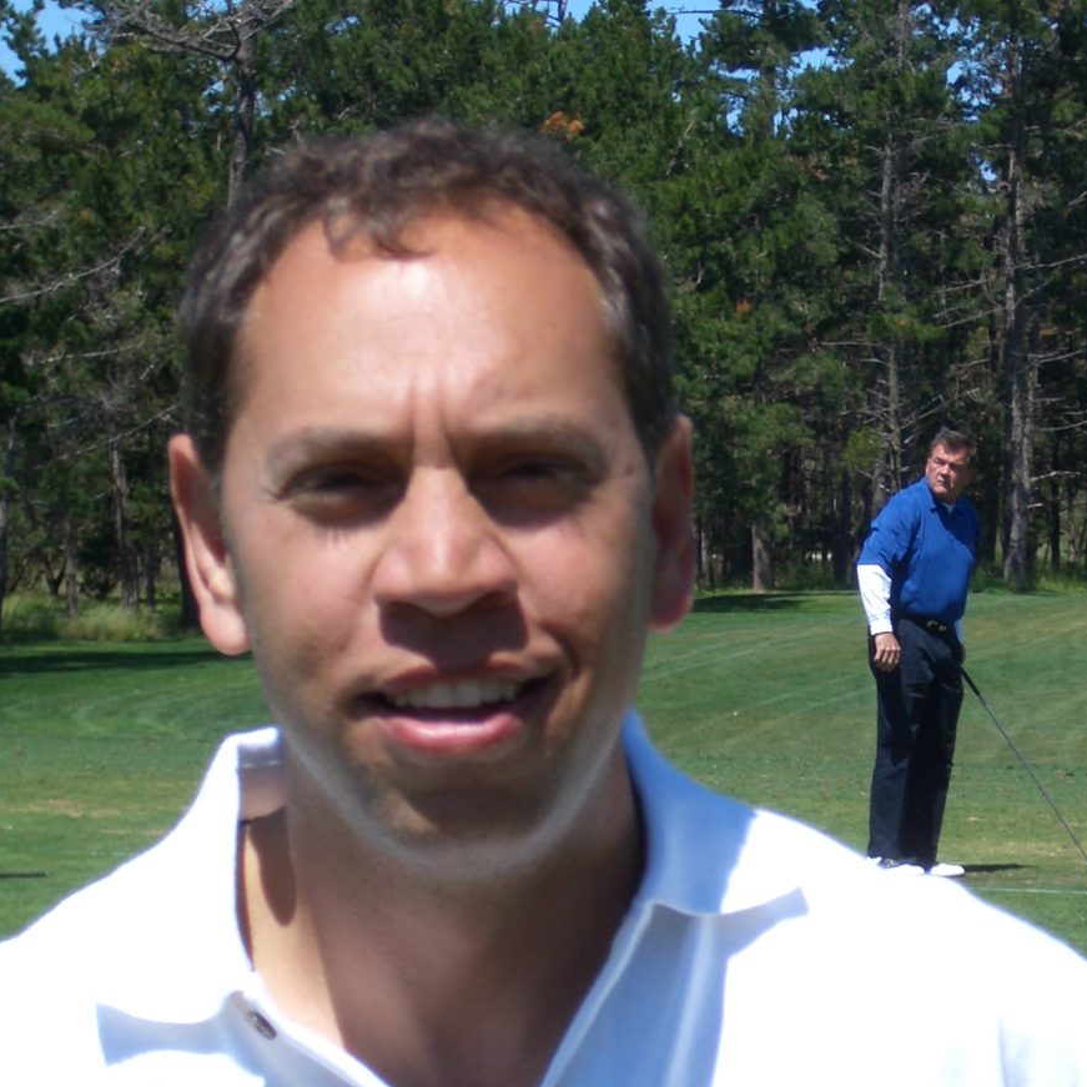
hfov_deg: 10.4
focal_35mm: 167
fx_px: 5933
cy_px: 684
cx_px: 856
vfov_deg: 10.5
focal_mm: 17.4
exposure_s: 1/500
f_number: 4.8
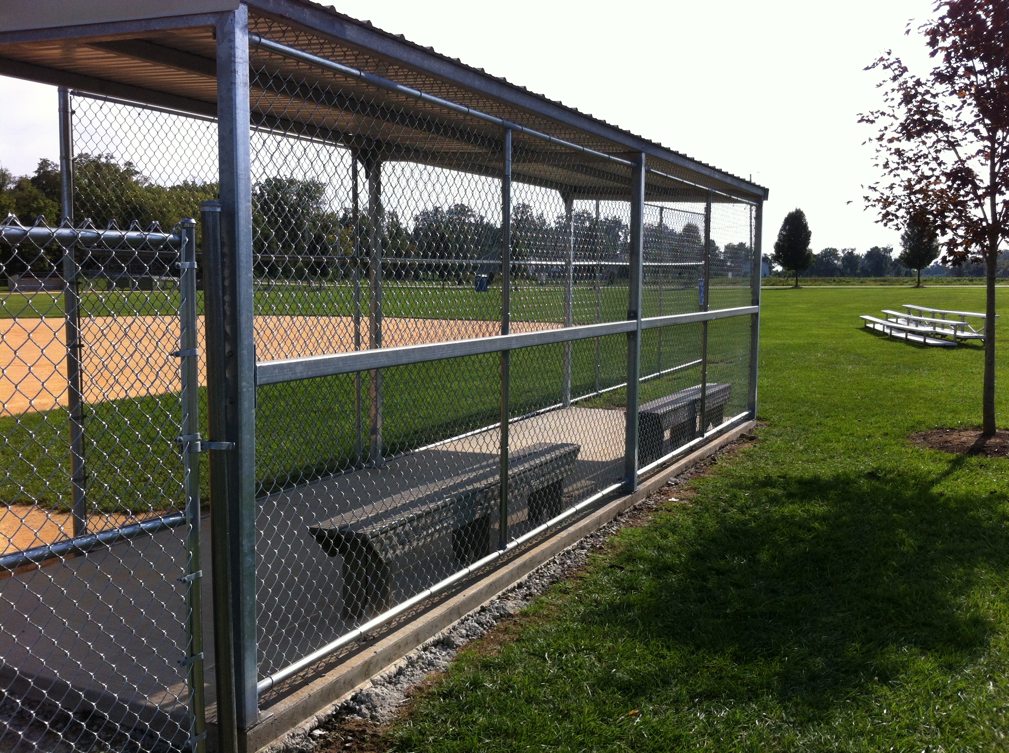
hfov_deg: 52.7
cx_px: 504
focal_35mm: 35
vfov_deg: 40.6
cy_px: 376
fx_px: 1019
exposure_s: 1/1160
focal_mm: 3.85
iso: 80
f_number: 2.8
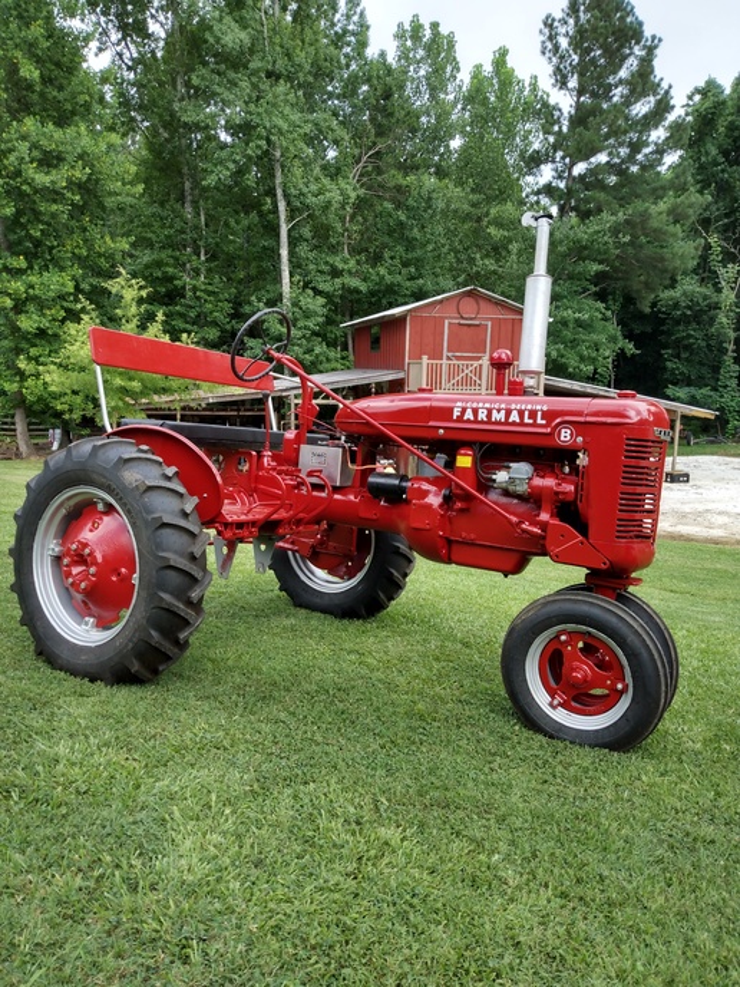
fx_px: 570
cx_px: 370
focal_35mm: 20
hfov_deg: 66.0
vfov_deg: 81.7
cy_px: 494
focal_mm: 3.54
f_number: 2
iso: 100
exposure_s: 1/239
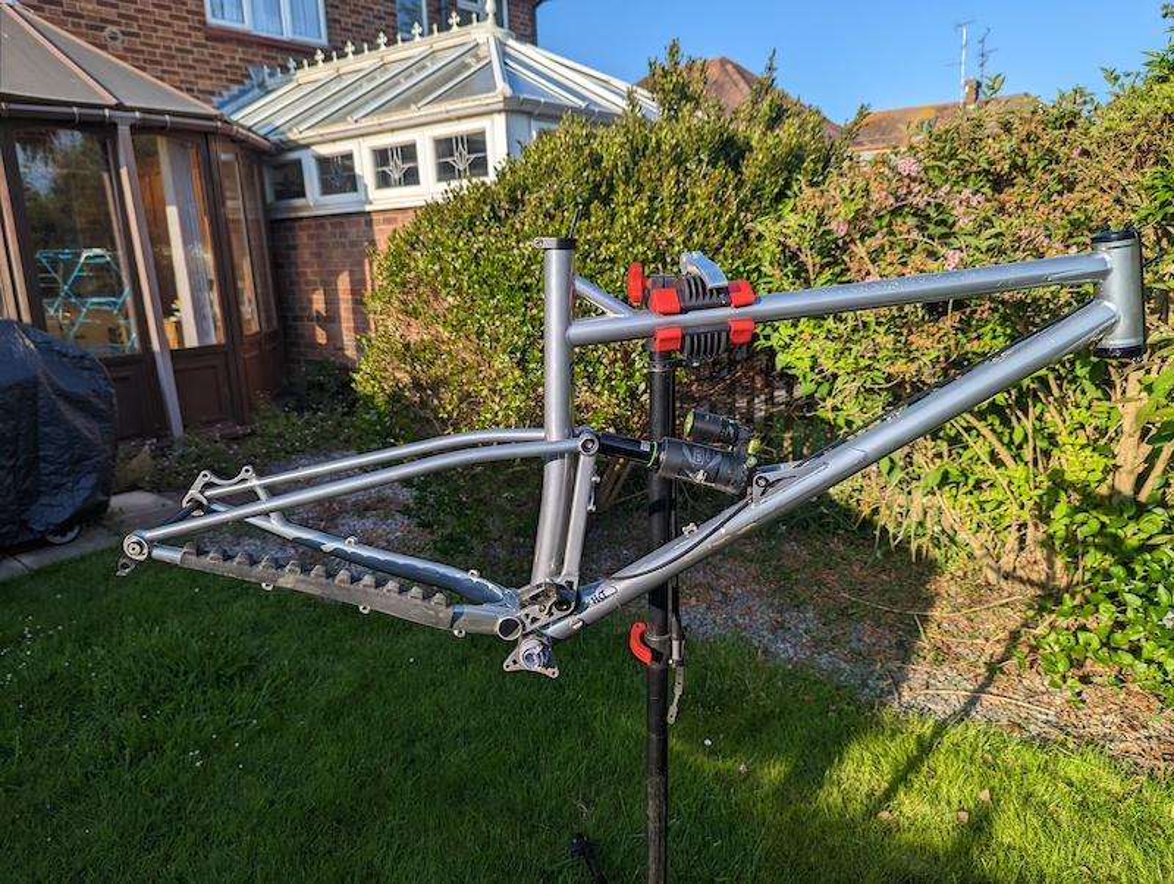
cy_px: 442
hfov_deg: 71.5
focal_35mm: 24
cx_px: 587
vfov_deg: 56.9
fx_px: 815
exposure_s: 1/1664
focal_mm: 6.81
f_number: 1.85
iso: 40
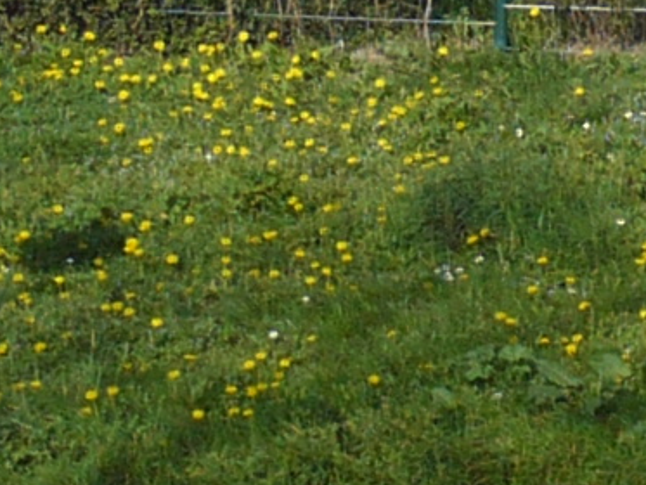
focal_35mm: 264
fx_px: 4928
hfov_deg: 7.4
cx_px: 793
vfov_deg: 5.3
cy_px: -935
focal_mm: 5.8
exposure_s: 1/250
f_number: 8
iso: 100
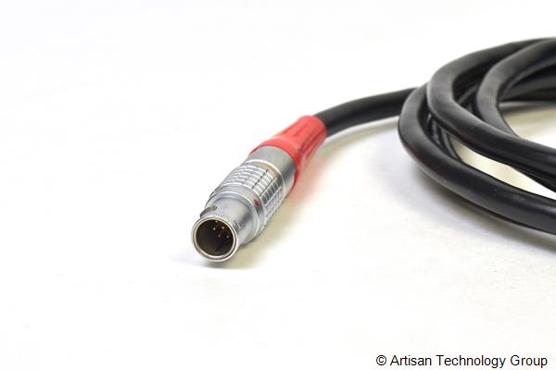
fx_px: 1274
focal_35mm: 82
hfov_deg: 24.6
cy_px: 185
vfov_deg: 16.6
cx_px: 278
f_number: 13
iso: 200
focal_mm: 55
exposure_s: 1/200
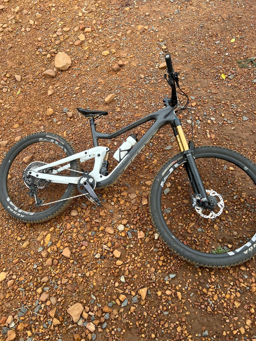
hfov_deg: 53.1
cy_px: 170
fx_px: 256
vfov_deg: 67.3
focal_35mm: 26
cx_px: 128
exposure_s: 1/121
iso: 50
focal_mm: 5.7
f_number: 1.5
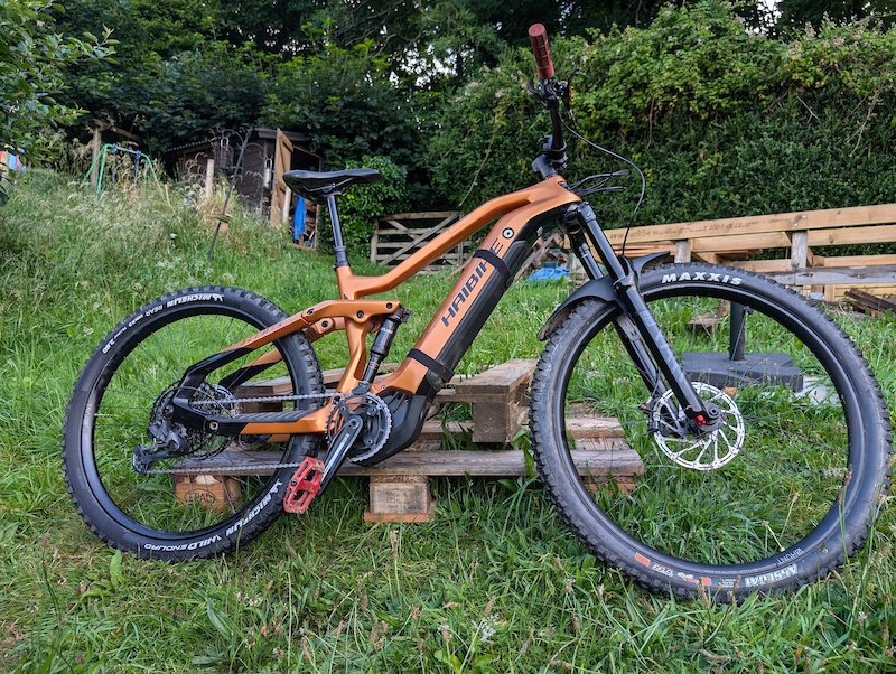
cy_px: 337
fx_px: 622
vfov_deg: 56.9
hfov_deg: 71.5
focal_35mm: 24
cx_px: 448
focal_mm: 6.9
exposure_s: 1/115
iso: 17
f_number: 1.68
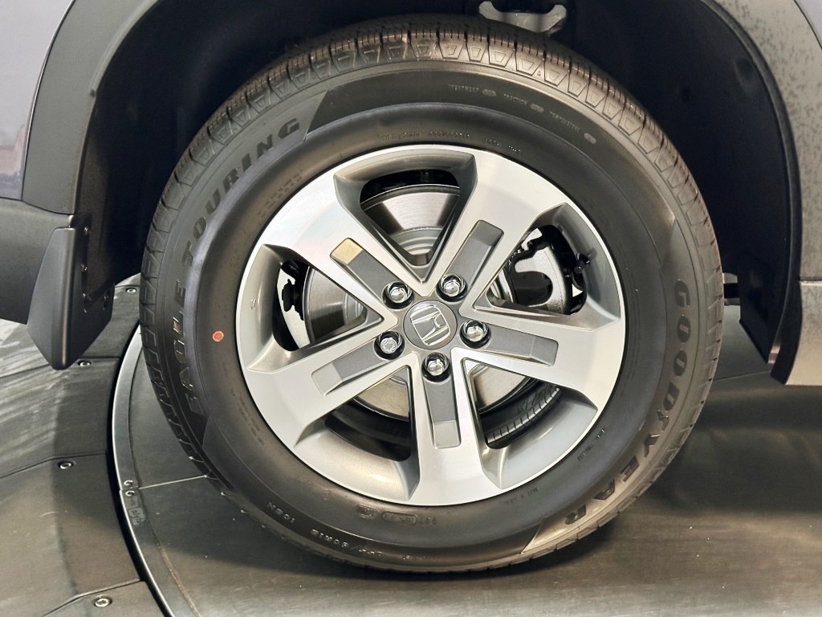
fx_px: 1140
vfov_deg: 30.3
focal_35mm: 48
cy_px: 308
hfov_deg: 39.7
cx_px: 411
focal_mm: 6.86
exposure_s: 1/30
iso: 500
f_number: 1.78
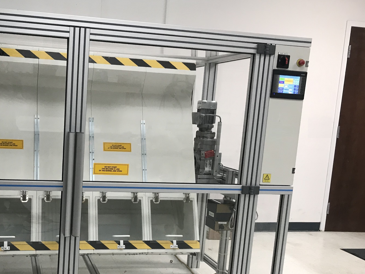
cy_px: 182
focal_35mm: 42
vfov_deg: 34.1
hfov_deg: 43.6
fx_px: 443
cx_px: 101
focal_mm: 3.99
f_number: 1.8
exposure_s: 1/30
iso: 40
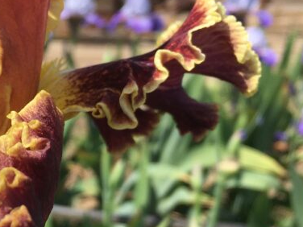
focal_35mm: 79
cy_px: 131
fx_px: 692
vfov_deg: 18.7
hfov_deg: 23.1
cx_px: -36
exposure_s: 1/1282
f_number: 2.2
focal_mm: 4.15
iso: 25
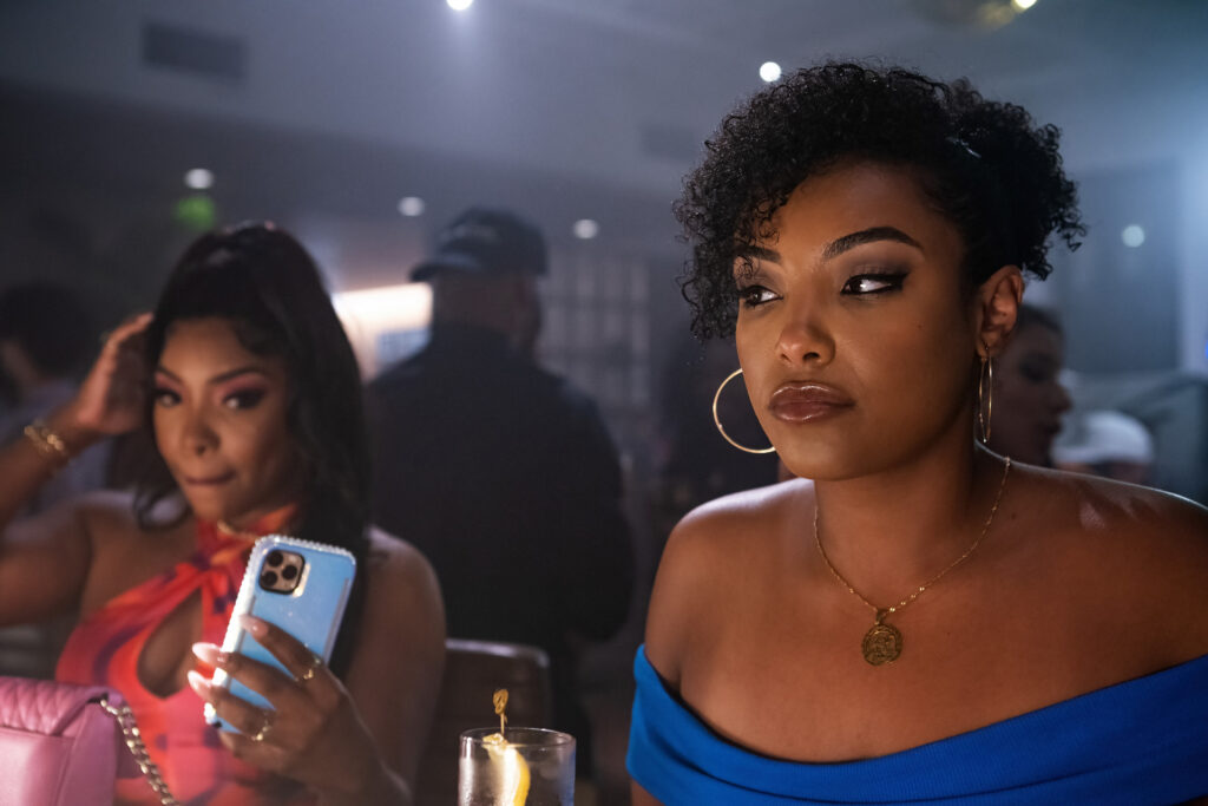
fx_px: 1544
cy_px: 403
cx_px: 604
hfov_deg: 42.7
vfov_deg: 29.3
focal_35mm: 46
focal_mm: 46
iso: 4000
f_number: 3.2
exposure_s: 1/125
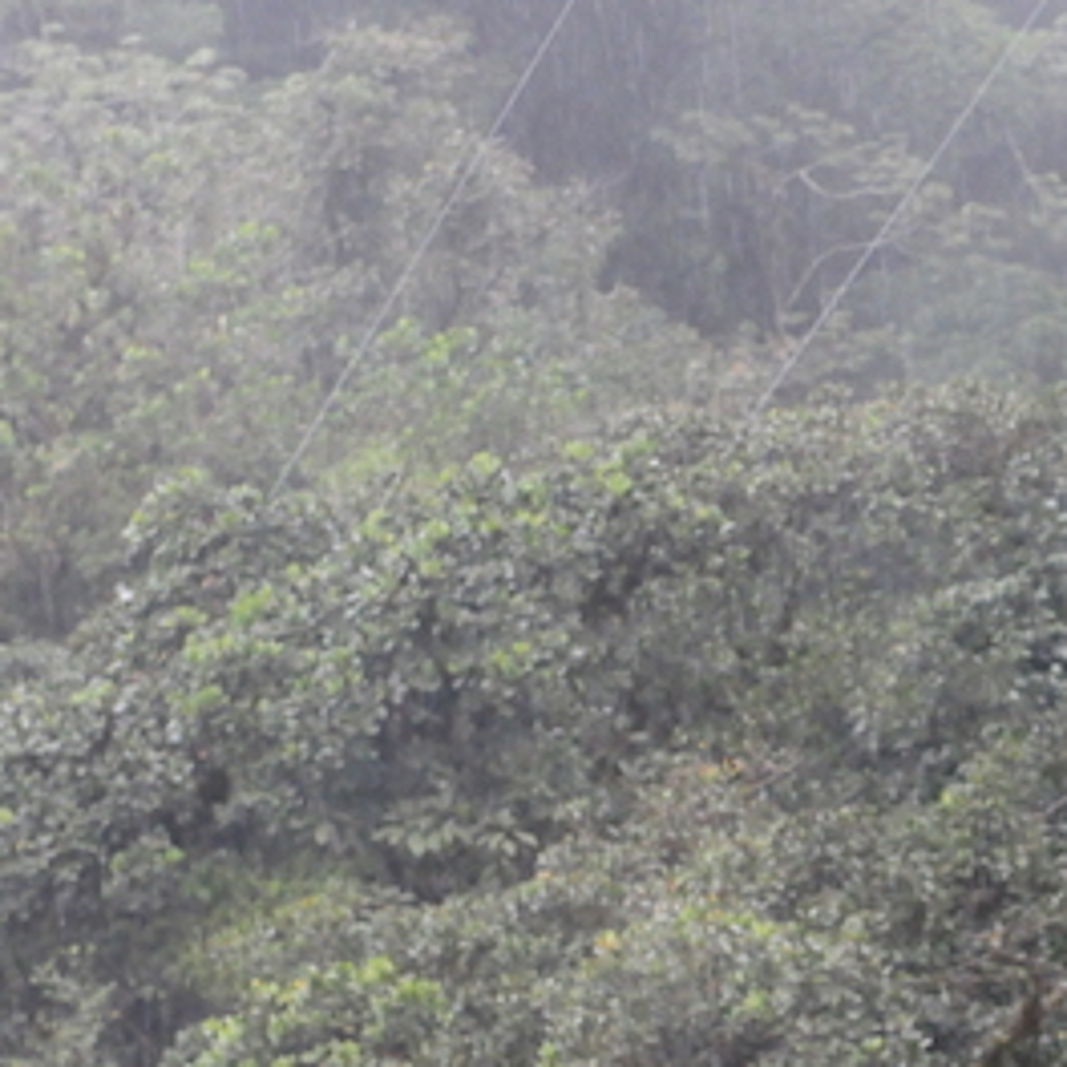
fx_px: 8230
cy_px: 770
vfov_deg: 7.4
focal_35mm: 236
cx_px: 1257
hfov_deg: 7.4
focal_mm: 70
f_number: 5.6
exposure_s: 1/200
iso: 3200
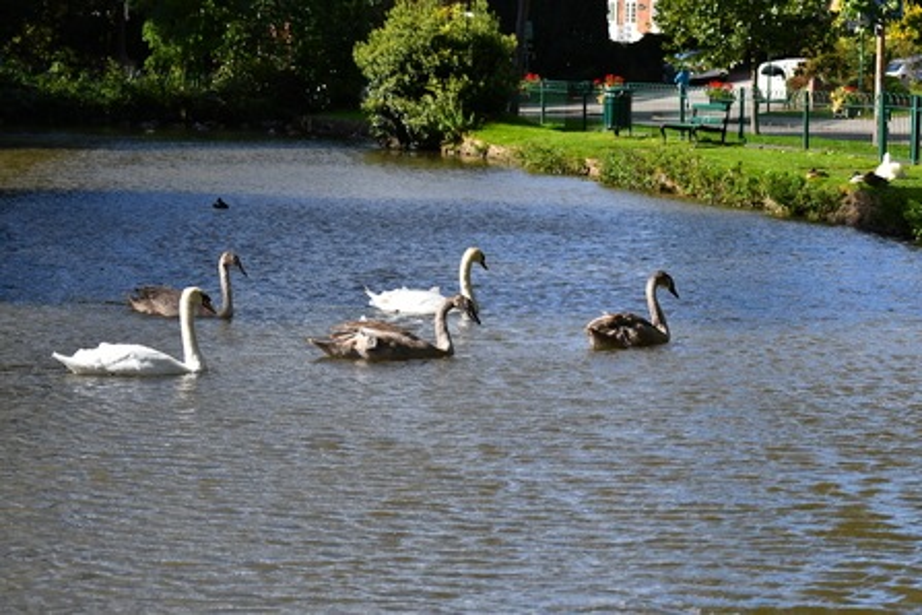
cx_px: 461
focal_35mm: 105
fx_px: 2689
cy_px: 308
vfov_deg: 13.0
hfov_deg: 19.5
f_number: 5.6
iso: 320
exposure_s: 1/1600
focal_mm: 70
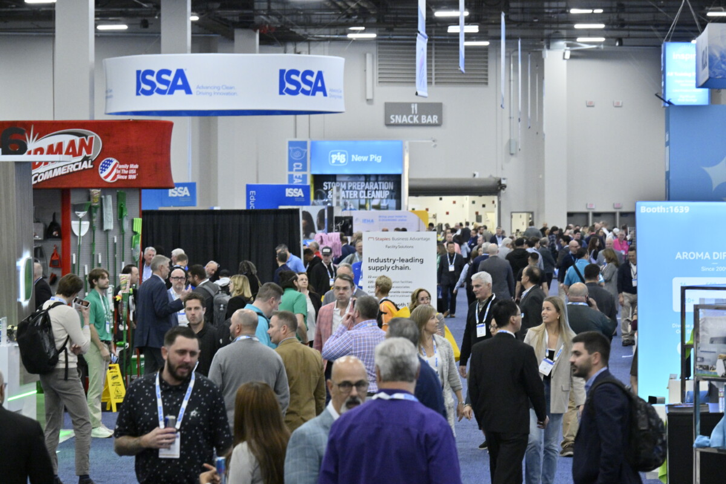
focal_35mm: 150
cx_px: 363
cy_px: 242
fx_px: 3025
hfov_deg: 13.7
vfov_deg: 9.1
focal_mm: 150
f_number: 8
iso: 3200
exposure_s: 1/200
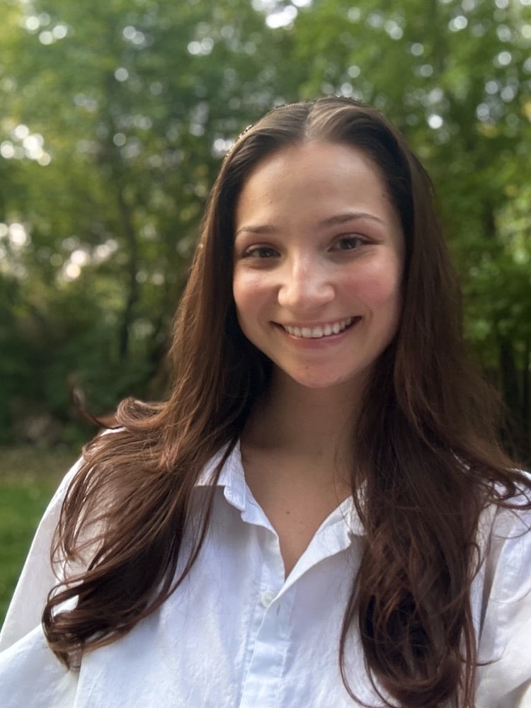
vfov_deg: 60.0
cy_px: 354
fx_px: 614
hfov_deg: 46.8
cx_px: 266
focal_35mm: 30
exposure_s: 1/60
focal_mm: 2.69
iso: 200
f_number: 1.9
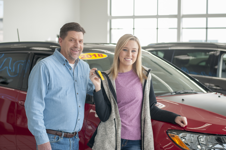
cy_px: 75
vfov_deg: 16.5
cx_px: 113
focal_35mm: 82
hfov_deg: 24.6
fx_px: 517
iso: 400
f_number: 2.8
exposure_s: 1/400
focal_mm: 55
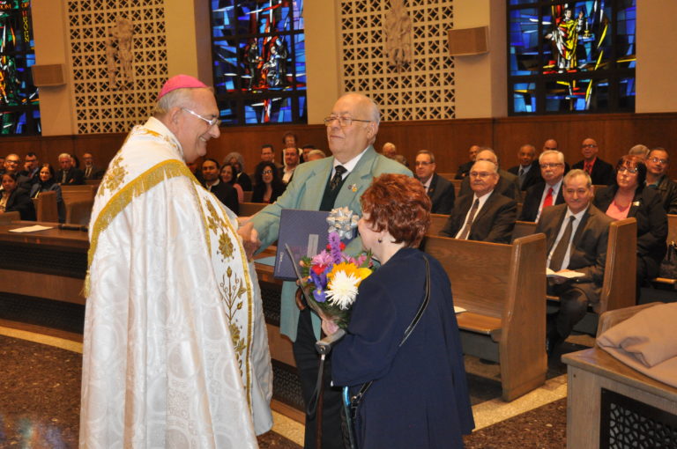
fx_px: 732
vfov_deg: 34.1
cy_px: 224
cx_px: 338
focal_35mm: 39
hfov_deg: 49.6
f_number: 5
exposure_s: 1/60
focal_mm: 26
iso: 1600
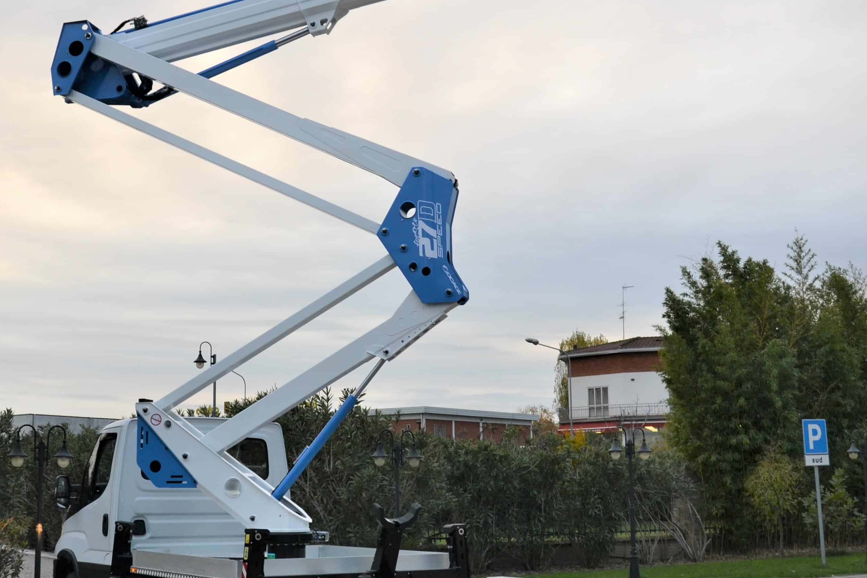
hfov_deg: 40.3
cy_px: 222
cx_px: 397
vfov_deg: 27.4
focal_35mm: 49
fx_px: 1180
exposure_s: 1/125
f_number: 5.6
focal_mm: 18
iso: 250
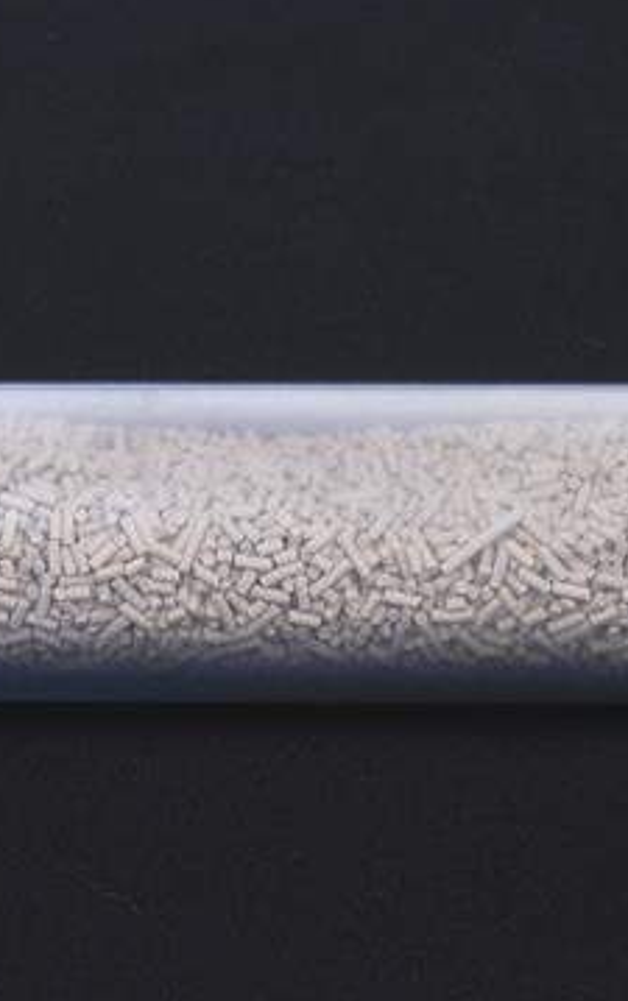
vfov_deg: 18.3
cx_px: 304
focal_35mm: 114
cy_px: 535
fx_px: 3116
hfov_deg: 11.5
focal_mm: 45
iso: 200
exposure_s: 1/200
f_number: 18
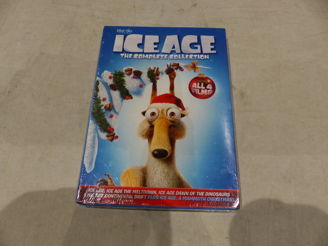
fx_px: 237
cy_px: 123
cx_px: 164
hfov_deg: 69.4
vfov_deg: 54.9
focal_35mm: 25
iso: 250
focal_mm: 4.5
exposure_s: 1/60
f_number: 2.8
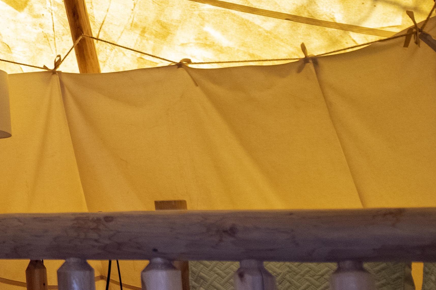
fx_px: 1078
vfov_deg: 14.6
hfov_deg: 19.0
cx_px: -286
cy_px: -110
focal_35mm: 89
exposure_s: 1/200
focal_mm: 16
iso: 800
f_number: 2.8
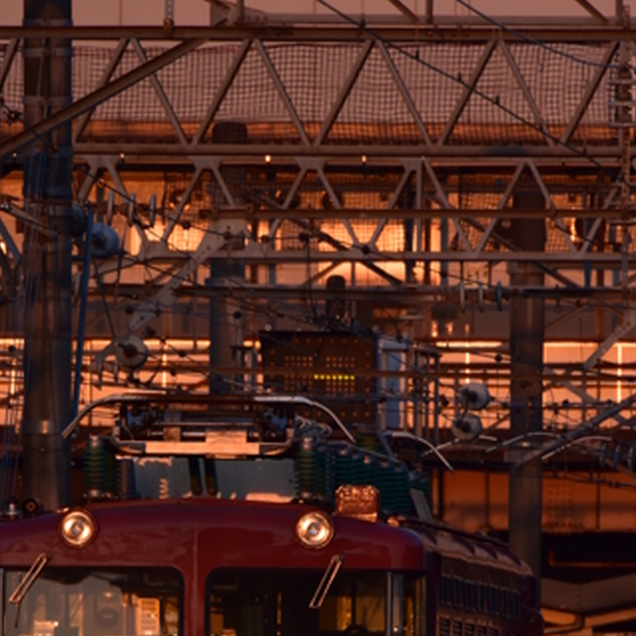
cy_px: 606
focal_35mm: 1381
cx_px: 313
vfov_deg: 1.3
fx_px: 28706
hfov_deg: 1.3
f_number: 7.1
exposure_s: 1/160
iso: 160
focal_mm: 300
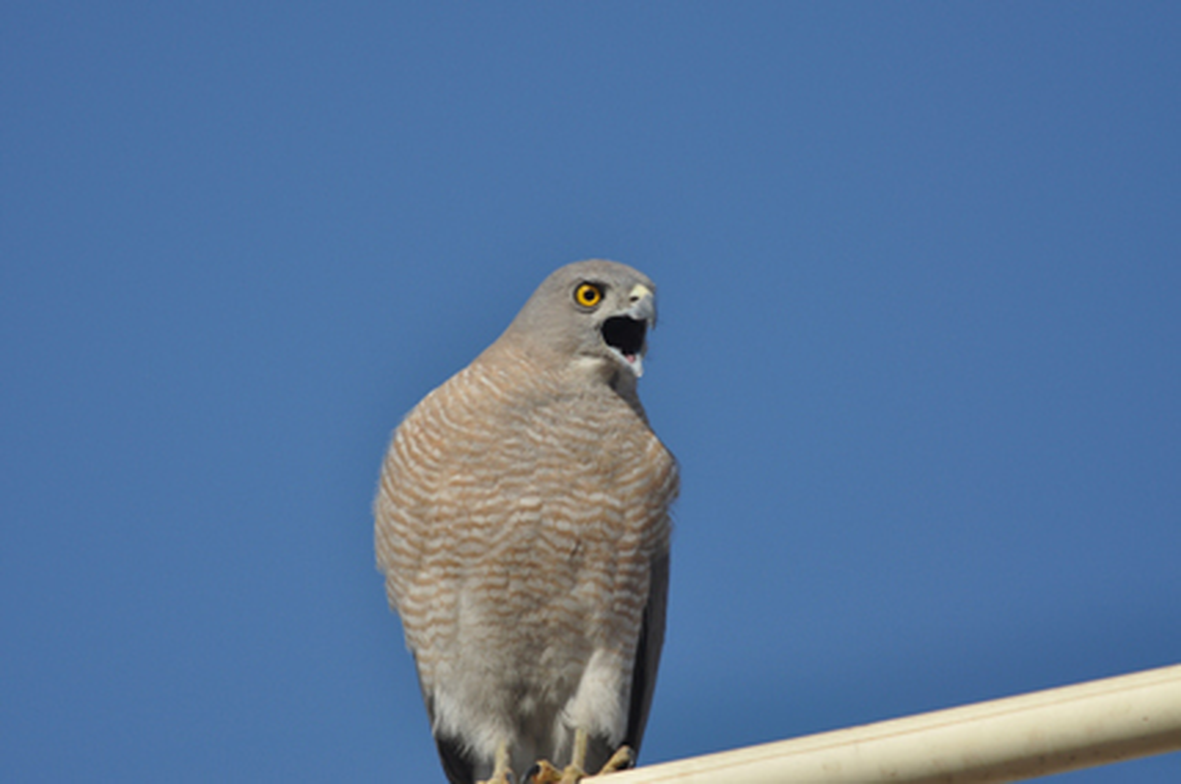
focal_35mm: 570
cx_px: 590
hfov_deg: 3.6
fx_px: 18678
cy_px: 392
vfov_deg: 2.4
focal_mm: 380
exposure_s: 1/1000
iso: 200
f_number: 6
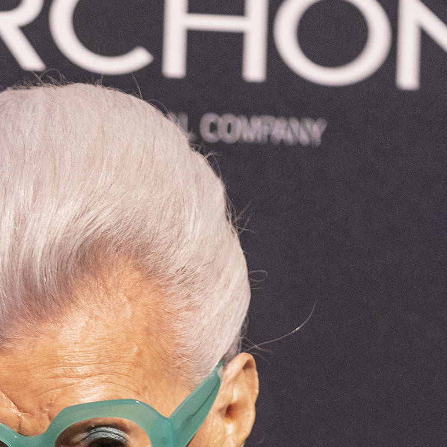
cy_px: 556
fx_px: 5888
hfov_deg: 4.3
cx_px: 56
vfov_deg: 4.3
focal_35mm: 403
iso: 1600
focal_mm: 122
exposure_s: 1/100
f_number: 2.8
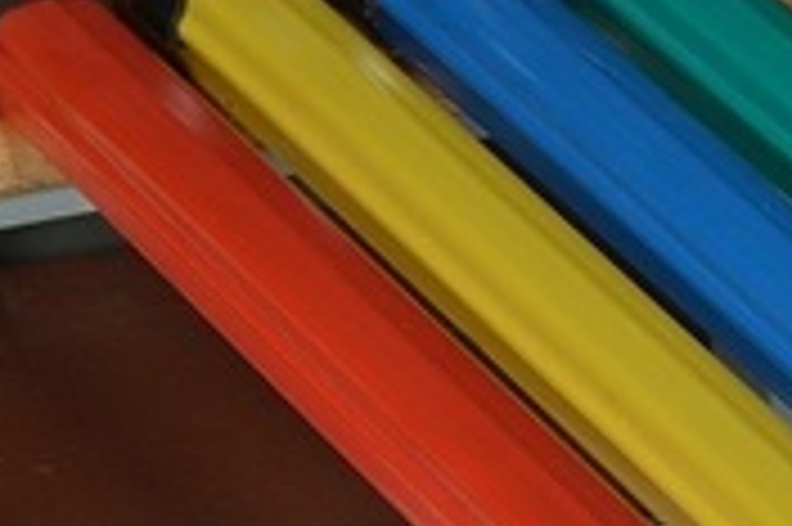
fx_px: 8440
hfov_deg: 5.3
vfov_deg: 3.6
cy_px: 620
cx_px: 986
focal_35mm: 384
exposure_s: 1/80
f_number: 22
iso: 100
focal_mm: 90
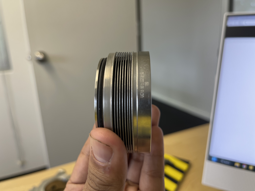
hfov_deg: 67.3
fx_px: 192
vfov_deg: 53.1
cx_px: 128
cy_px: 96
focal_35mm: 26
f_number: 1.6
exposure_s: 1/100
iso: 100
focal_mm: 5.1
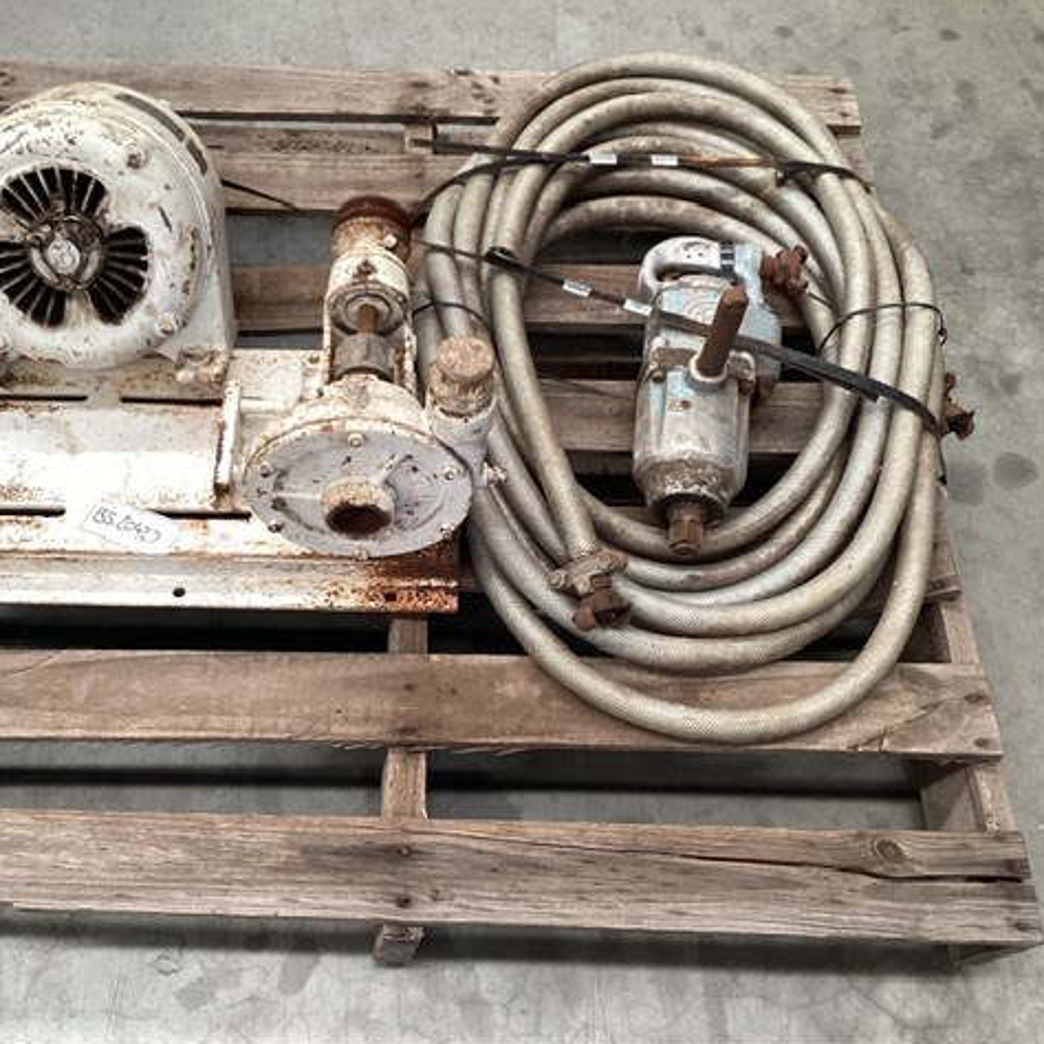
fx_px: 1262
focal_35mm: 37
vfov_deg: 44.9
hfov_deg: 44.7
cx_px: 418
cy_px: 522
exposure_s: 1/50
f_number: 2.4
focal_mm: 3.3
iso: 80
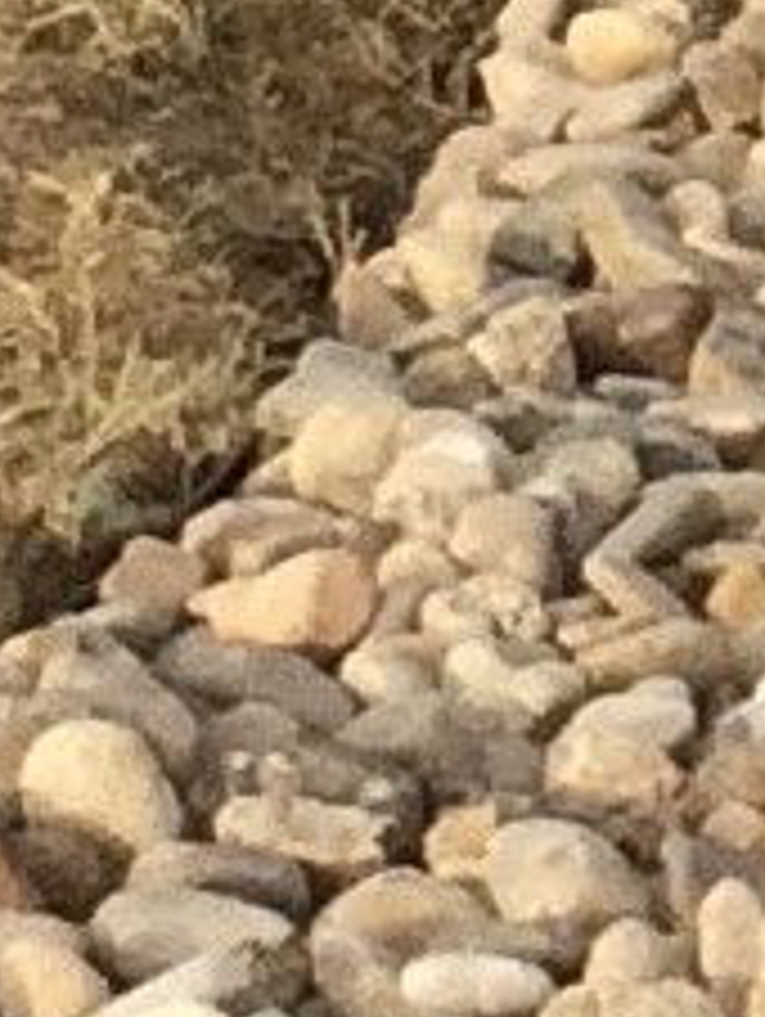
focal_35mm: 222
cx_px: 1944
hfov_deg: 6.3
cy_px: -2837
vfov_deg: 7.1
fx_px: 6529
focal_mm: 4.15
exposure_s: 1/892
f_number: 2.2
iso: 32
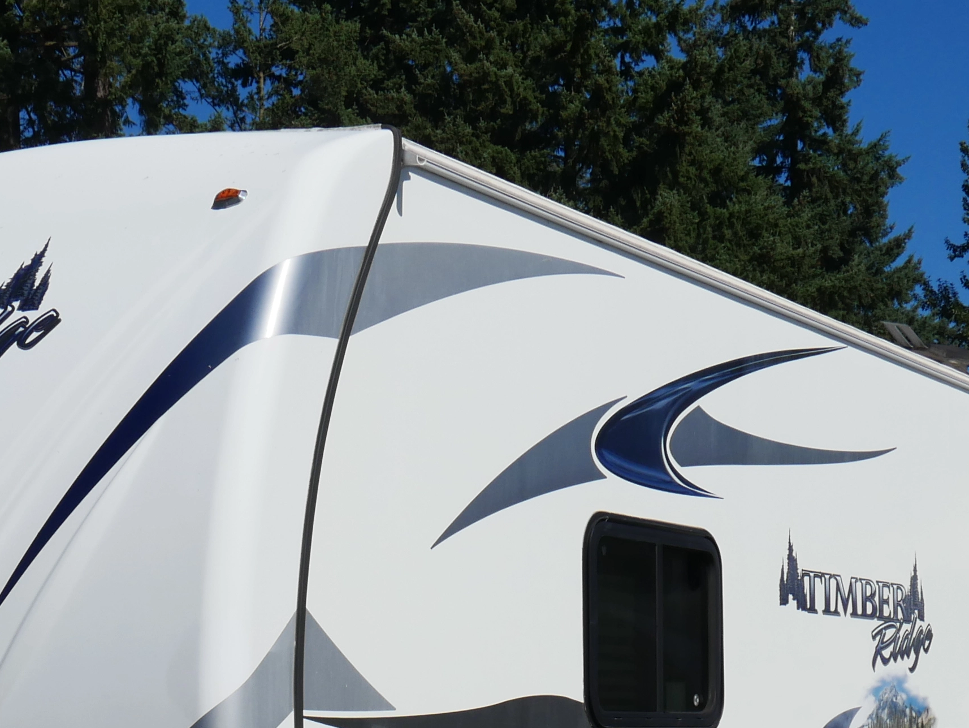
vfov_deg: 18.8
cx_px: 318
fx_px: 2100
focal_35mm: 75
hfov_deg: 25.8
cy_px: 835
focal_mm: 14
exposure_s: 1/800
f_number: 10
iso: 200
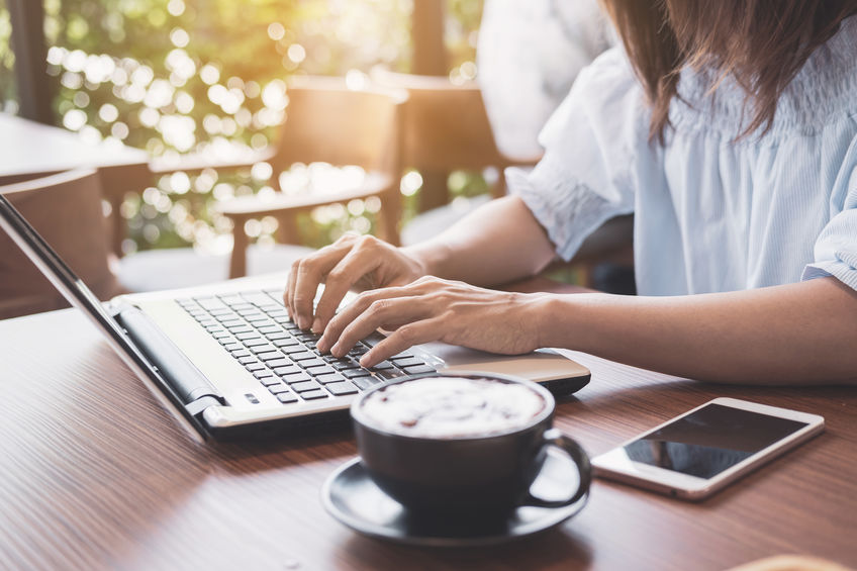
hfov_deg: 37.5
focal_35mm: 53
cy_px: 286
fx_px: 1261
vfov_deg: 25.5
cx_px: 428
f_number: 2.8
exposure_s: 1/125
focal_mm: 35
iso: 200
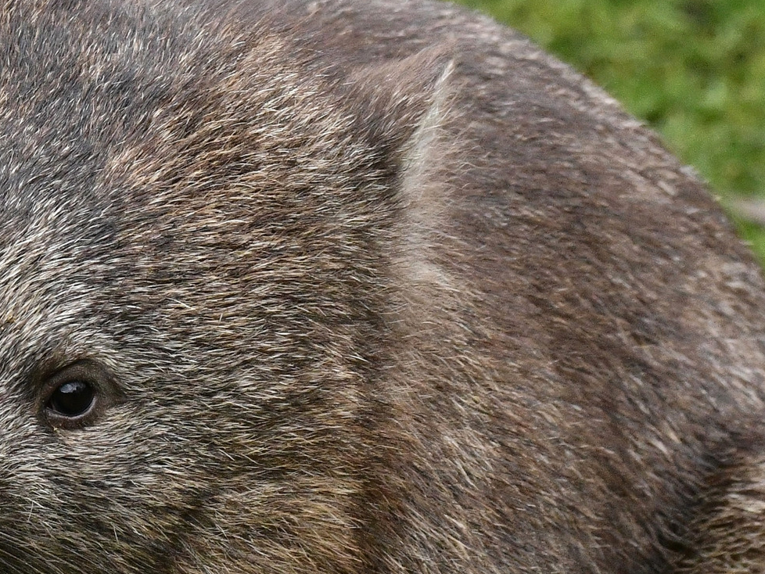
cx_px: -102
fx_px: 10014
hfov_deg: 4.4
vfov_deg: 3.3
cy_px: 560
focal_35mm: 453
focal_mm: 160
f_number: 8
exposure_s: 1/1000
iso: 2500
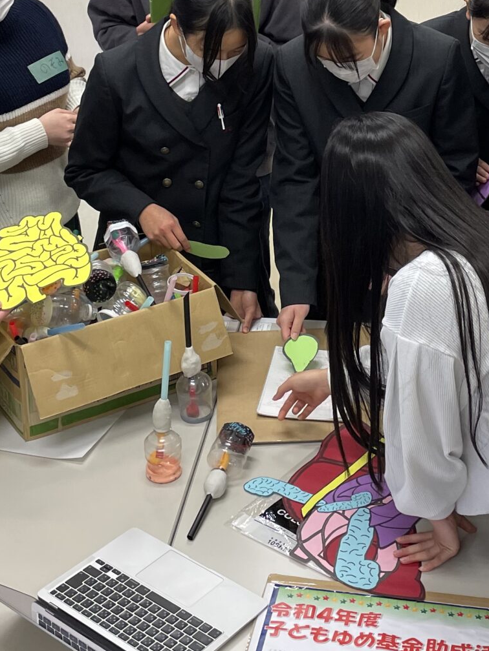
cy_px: 105
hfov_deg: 22.2
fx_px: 1243
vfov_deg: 28.6
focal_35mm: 66
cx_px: 320
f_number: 1.6
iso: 80
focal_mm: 4.2
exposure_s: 1/100
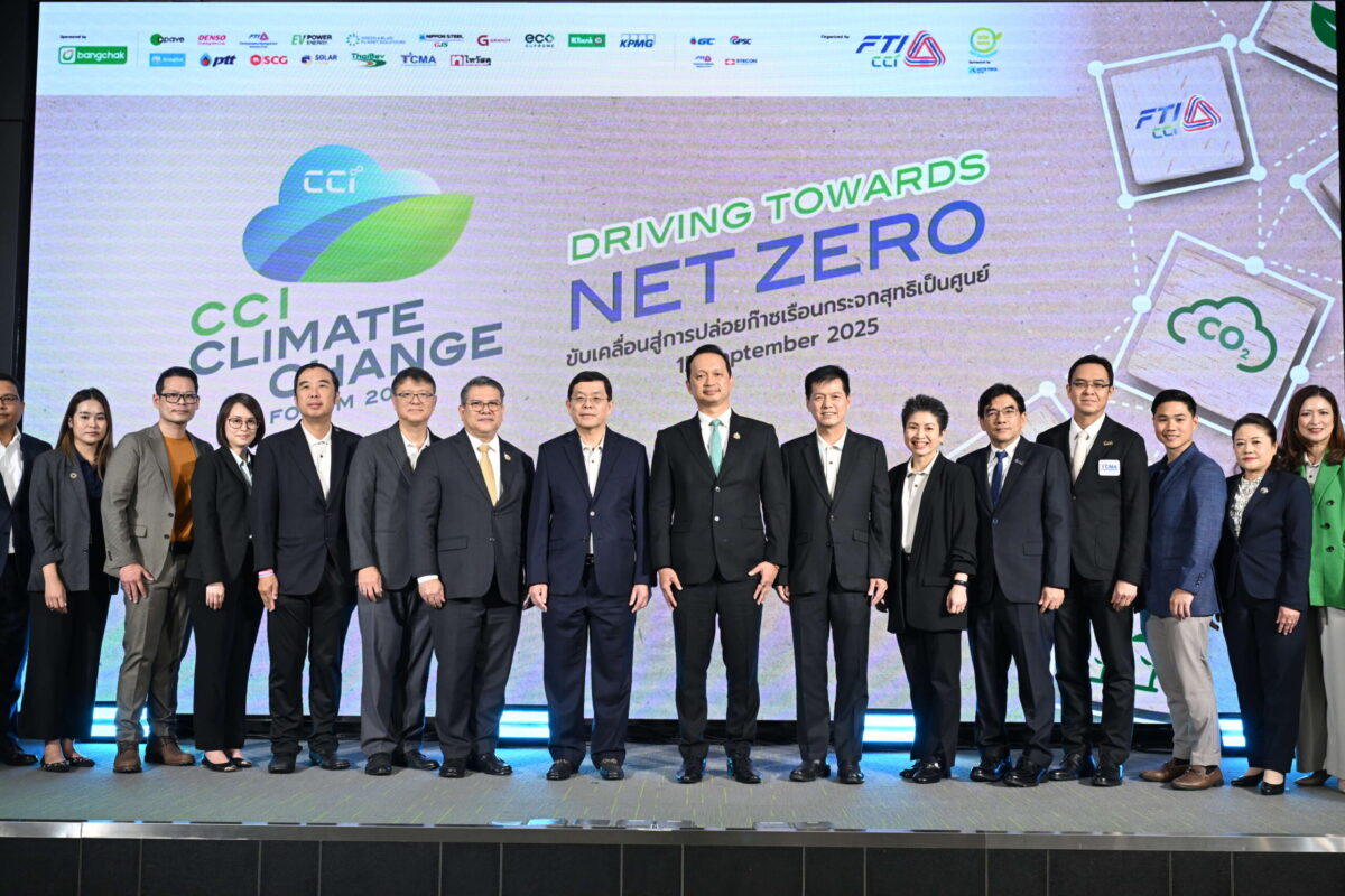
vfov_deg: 35.1
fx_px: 1420
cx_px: 672
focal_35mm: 38
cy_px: 448
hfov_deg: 50.7
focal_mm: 38
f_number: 5
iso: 1000
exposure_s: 1/200
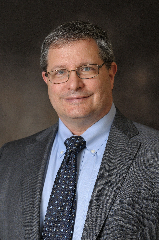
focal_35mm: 105
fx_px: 697
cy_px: 120
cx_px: 80
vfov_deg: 19.5
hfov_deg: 13.0
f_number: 5.6
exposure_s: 1/200
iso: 400
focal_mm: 70
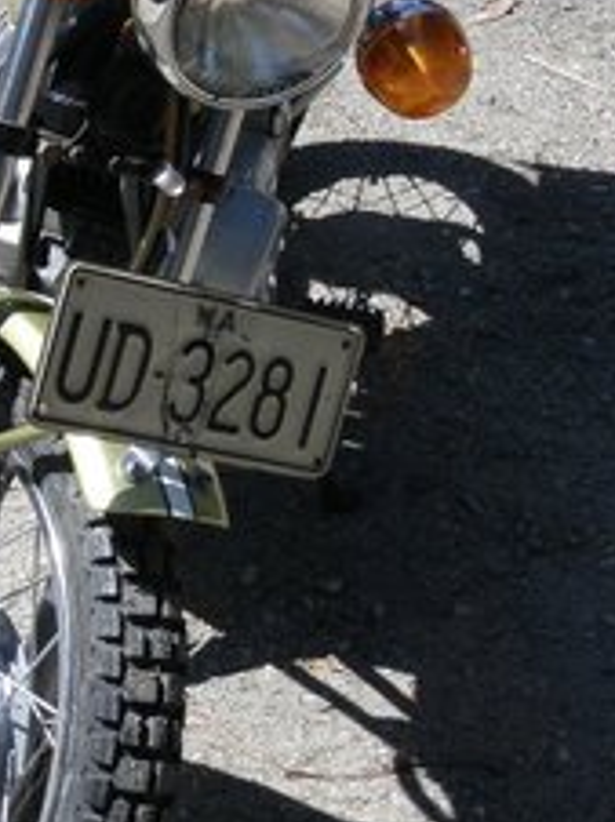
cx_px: 197
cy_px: 149
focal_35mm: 101
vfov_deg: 19.2
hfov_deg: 14.6
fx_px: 2397
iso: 50
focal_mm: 6.7
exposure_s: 1/400
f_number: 3.5
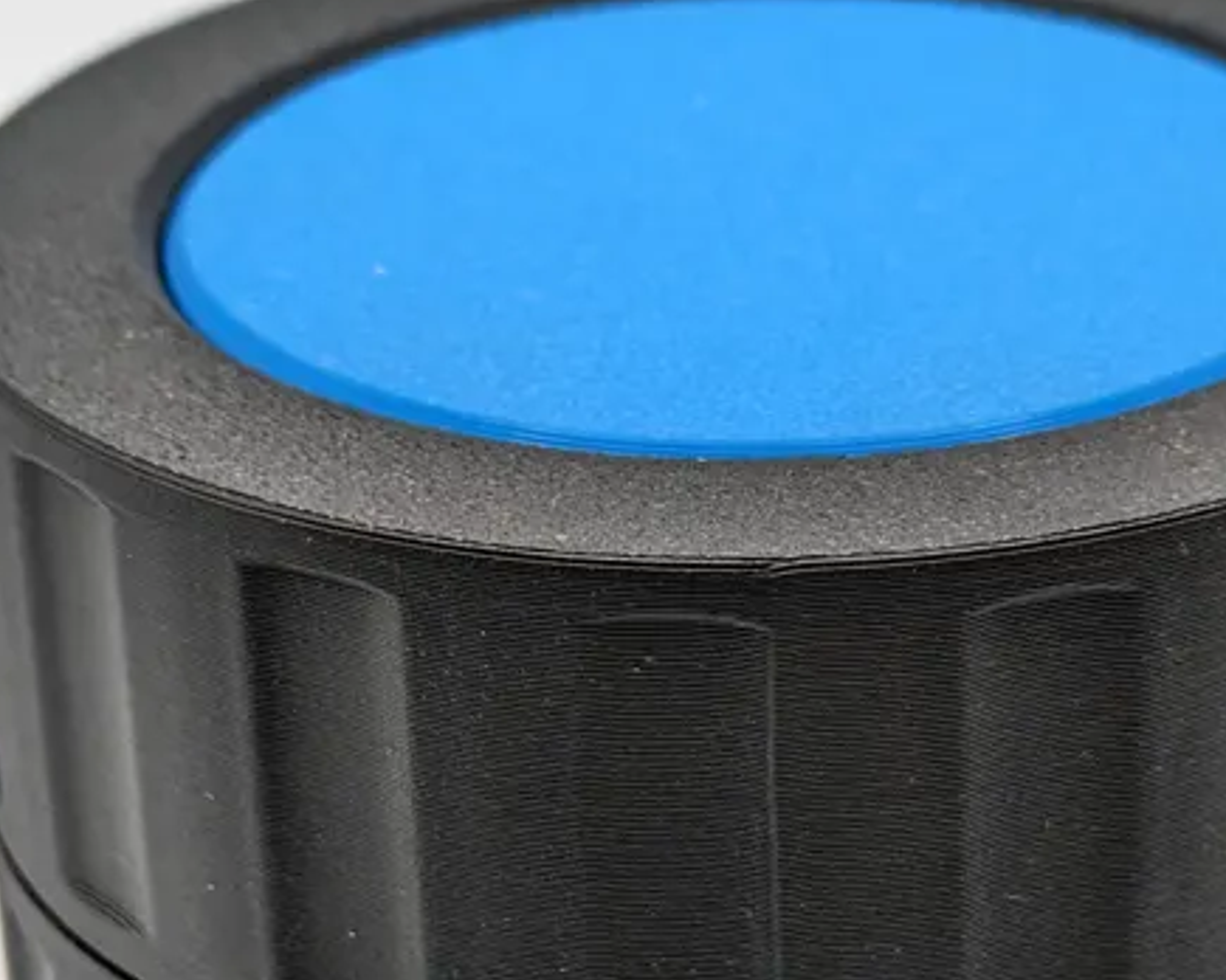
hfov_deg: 15.7
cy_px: 950
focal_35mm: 122
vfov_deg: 12.5
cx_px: 789
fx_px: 4427
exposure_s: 1/133
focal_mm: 5.43
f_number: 1.89
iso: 43
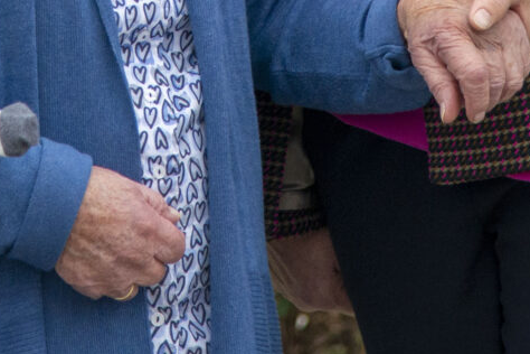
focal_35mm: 540
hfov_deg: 3.8
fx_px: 7949
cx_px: 225
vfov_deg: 2.5
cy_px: -450
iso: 640
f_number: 4
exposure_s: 1/1250
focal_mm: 100
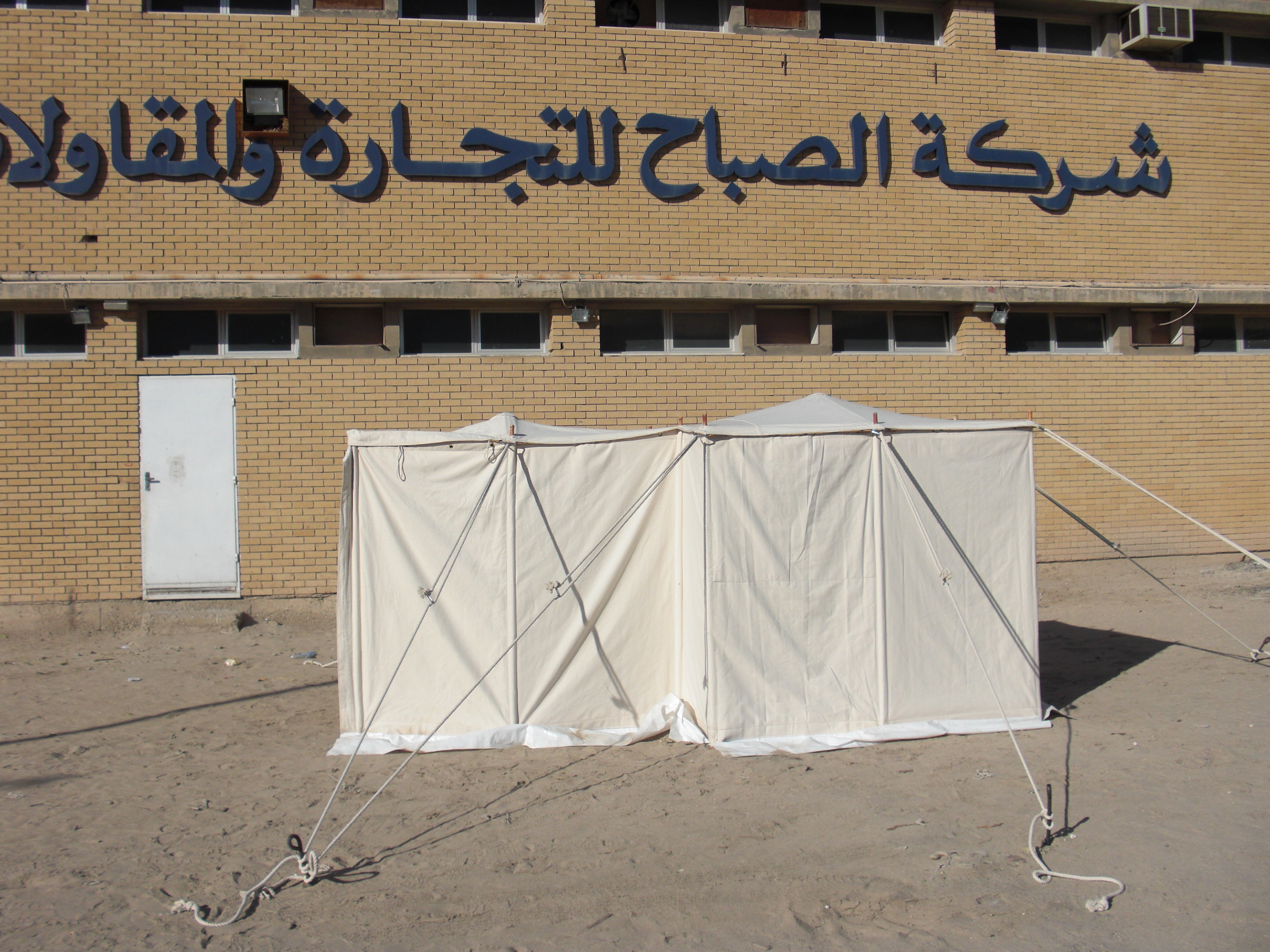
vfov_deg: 39.7
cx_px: 635
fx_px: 1321
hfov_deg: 51.4
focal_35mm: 36
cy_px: 476
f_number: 7.9
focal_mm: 6.3
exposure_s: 1/400
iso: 50
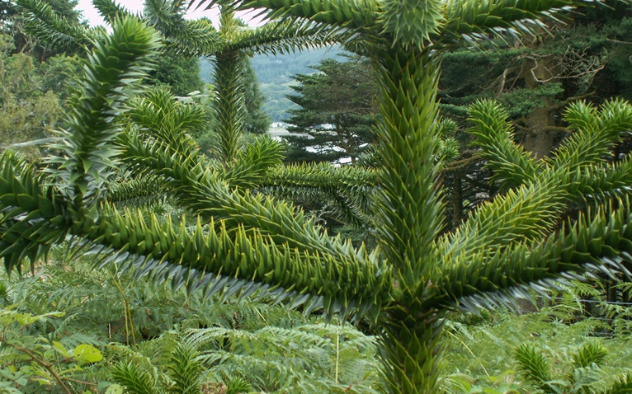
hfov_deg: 28.6
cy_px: 164
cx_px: 303
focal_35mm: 72
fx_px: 1240
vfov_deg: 18.1
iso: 50
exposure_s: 1/30
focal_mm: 10.84
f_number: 3.5
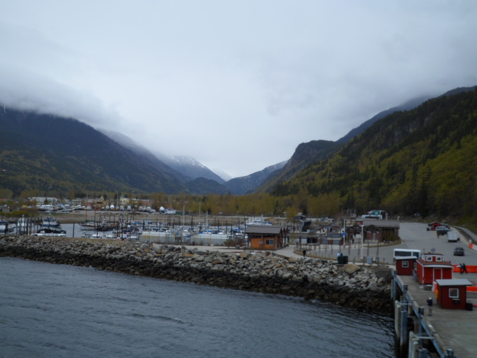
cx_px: 238
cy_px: 179
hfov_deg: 44.8
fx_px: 579
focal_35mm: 42
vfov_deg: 34.3
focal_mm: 7.8
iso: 80
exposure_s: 1/500
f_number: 4.2
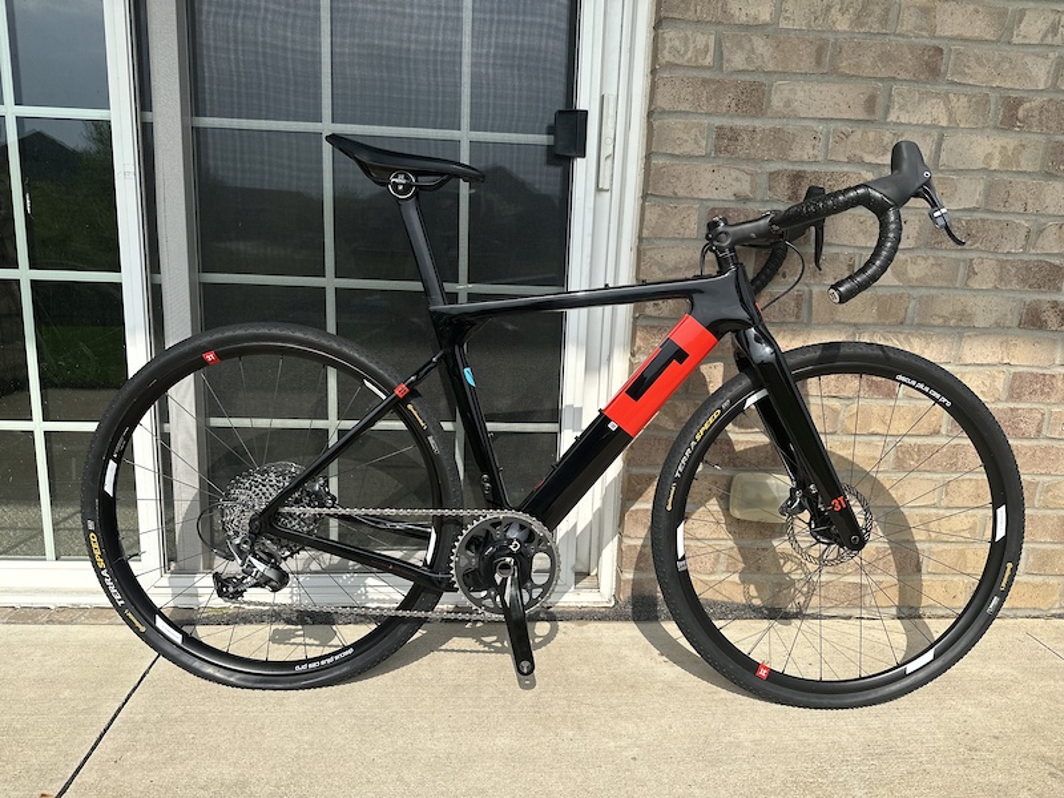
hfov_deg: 71.6
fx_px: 738
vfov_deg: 56.8
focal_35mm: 24
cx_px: 532
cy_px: 399
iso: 80
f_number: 1.78
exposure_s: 1/4184
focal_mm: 6.86
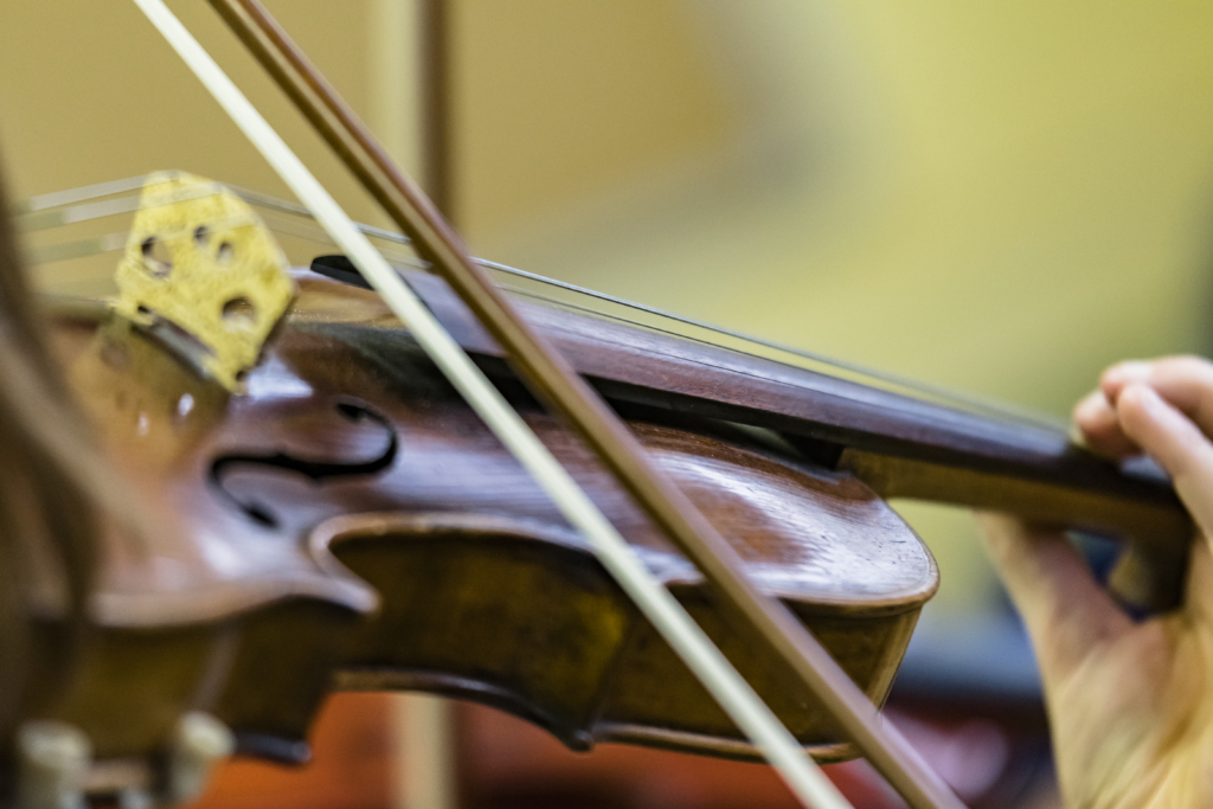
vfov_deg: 4.6
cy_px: 404
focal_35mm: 300
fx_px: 10109
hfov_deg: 6.9
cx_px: 606
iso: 1600
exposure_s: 1/250
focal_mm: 200
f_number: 2.8
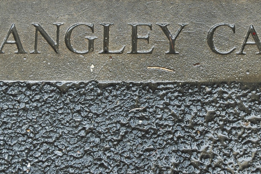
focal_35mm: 82
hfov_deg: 24.8
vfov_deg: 16.5
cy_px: 40
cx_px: 162
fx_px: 593
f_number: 4.5
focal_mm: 31
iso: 200
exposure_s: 1/80
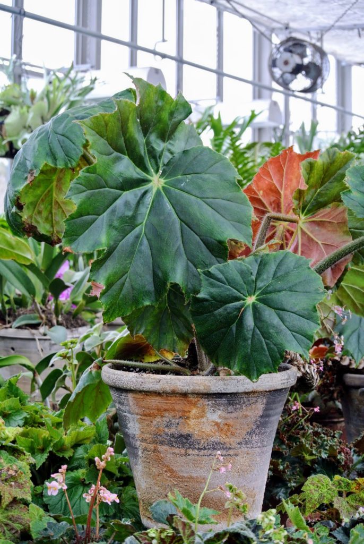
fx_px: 1224
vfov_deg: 25.0
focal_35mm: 81
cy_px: 272
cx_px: 182
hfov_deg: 16.9
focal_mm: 30
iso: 200
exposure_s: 1/100
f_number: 3.8
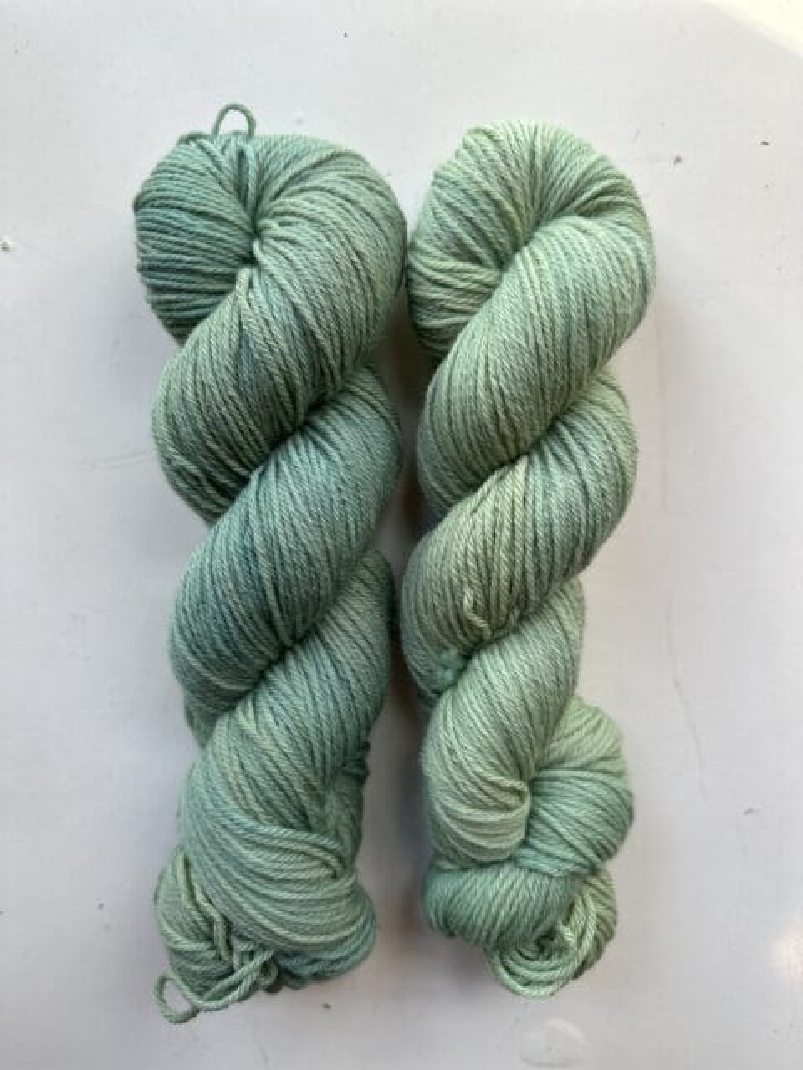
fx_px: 742
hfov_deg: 56.8
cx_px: 402
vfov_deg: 71.6
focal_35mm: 24
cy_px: 535
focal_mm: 6.86
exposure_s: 1/121
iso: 80
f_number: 1.78
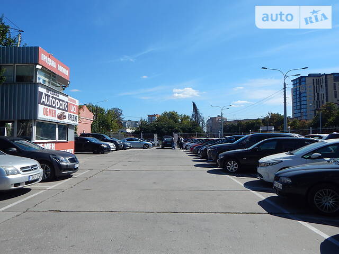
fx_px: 245
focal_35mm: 25
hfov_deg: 69.4
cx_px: 170
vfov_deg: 54.9
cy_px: 127
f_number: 6.1
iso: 125
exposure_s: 1/640
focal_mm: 4.5
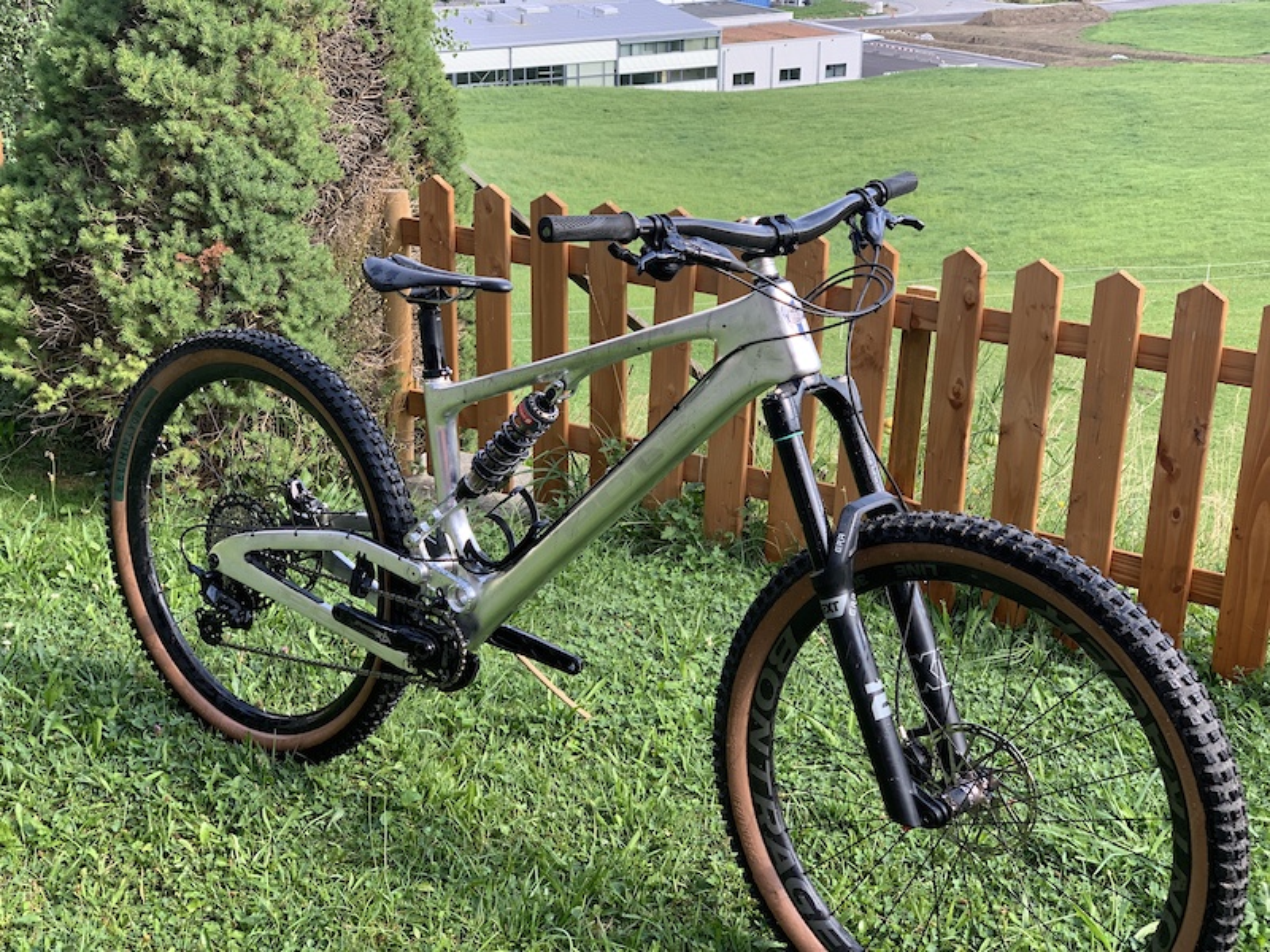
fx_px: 1908
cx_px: 635
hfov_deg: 36.8
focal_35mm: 52
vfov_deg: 28.0
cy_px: 476
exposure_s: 1/122
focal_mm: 6
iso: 20
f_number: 2.4
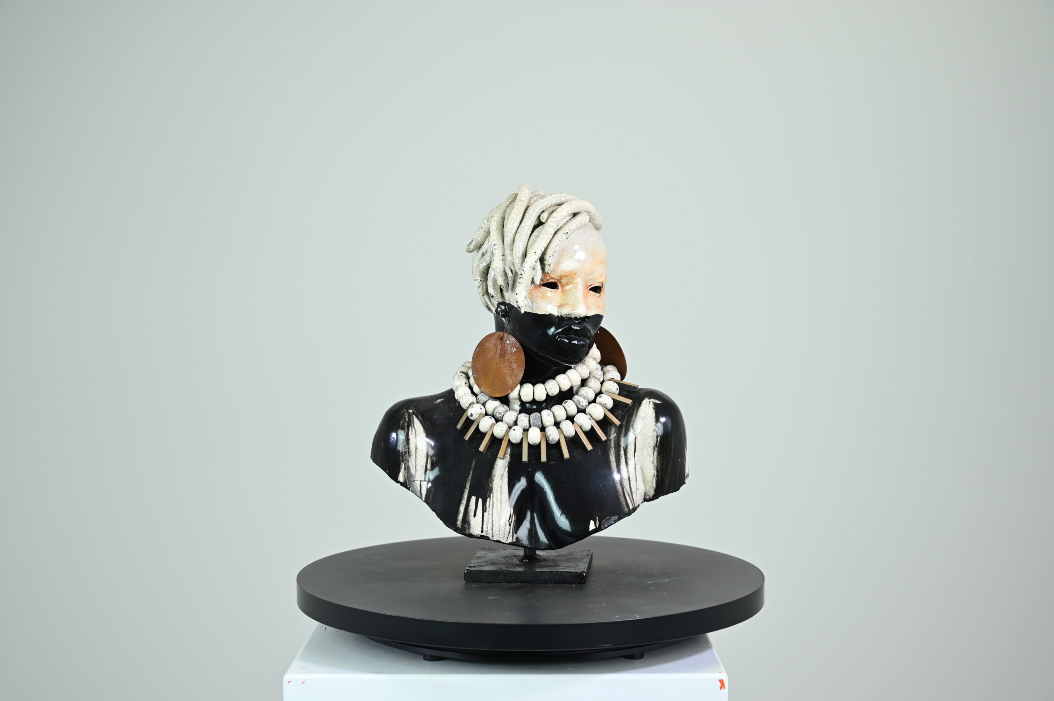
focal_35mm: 50
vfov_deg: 27.0
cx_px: 527
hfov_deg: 39.6
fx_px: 1463
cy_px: 350
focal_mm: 50
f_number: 4.5
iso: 400
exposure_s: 1/60
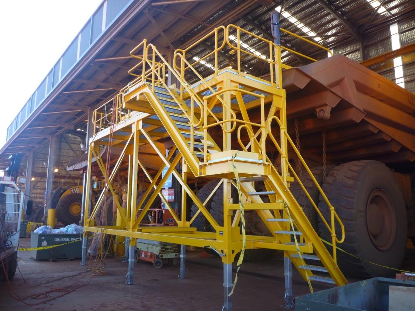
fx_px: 336
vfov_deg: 49.7
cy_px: 156
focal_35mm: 28
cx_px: 208
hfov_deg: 63.4
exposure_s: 1/100
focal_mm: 4.9
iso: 80
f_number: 3.3
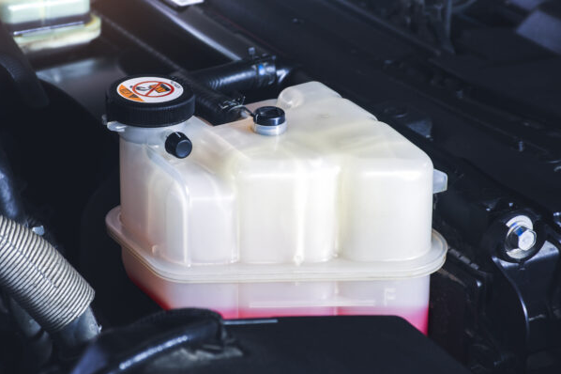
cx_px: 258
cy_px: 173
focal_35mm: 139
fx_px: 2158
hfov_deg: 14.8
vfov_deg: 9.9
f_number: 9
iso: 320
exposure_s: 1/6
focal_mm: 85
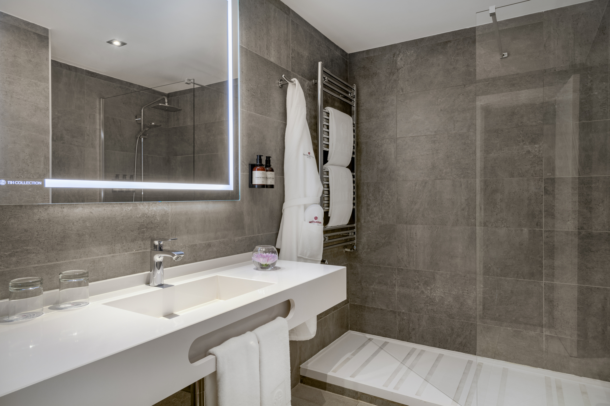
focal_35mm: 22
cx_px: 305
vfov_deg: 57.2
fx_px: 373
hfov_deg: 78.6
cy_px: 203
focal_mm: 22
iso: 64
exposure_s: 1/4
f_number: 11
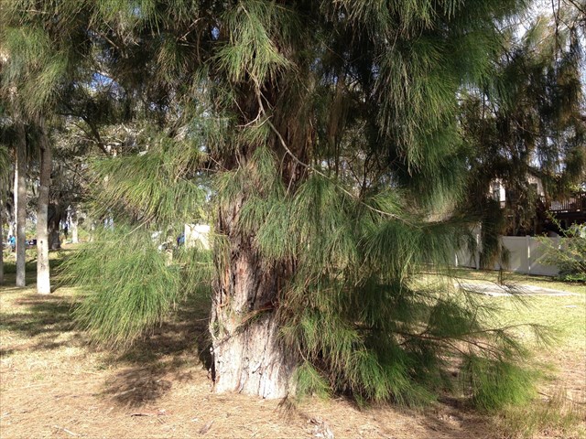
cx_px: 293
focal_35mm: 33
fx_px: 559
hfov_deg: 55.4
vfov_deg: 42.9
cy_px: 220
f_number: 2.4
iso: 50
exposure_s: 1/565
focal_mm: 4.12
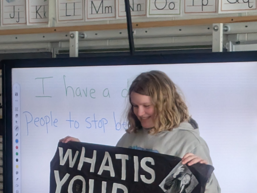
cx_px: 59
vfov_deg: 11.6
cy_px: 156
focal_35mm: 127
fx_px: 943
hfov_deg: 15.4
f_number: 1.7
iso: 387
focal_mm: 4.53
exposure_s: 1/120
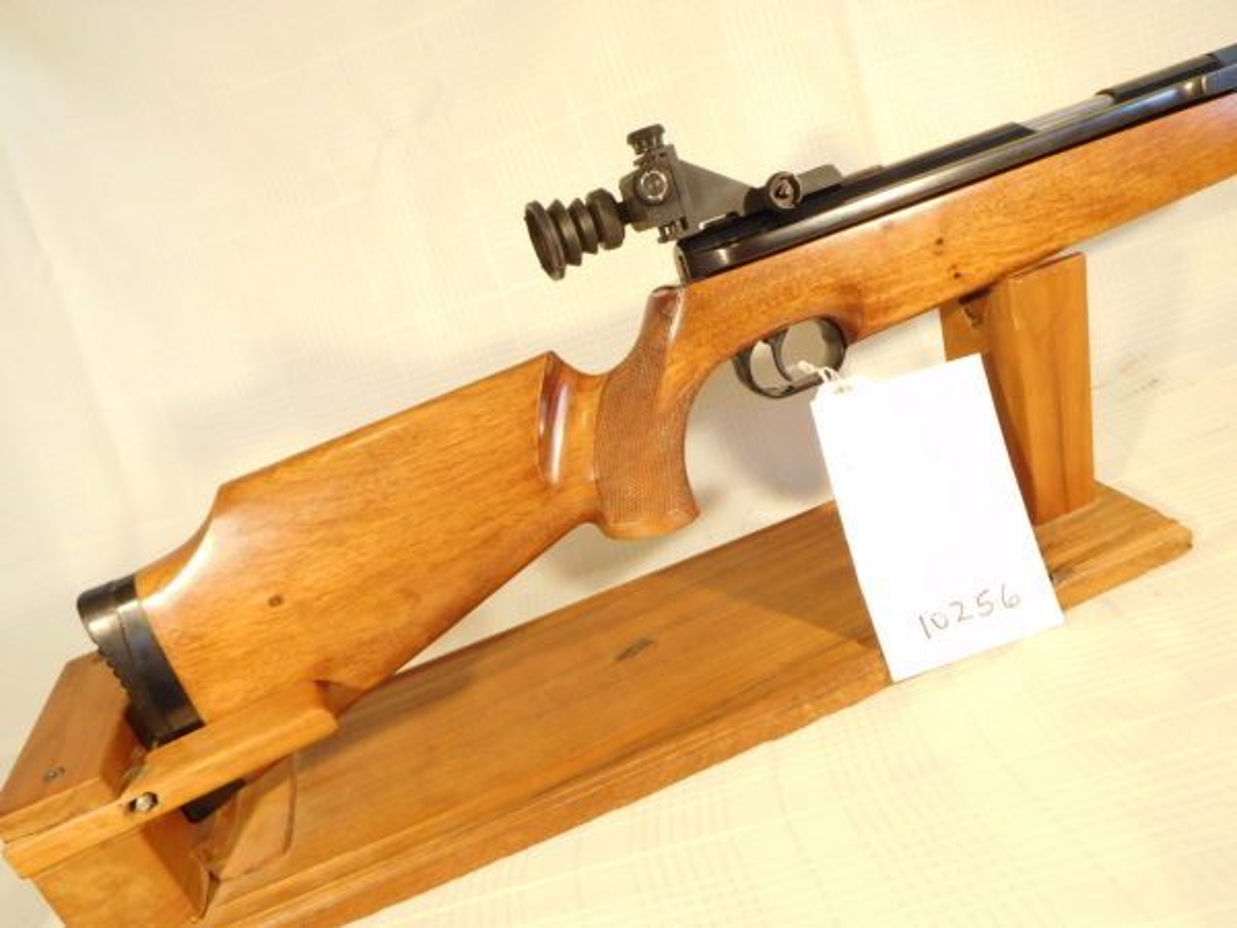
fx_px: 893
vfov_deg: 54.9
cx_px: 618
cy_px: 464
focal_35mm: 25
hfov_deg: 69.4
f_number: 3.4
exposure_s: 1/30
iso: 200
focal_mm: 4.5
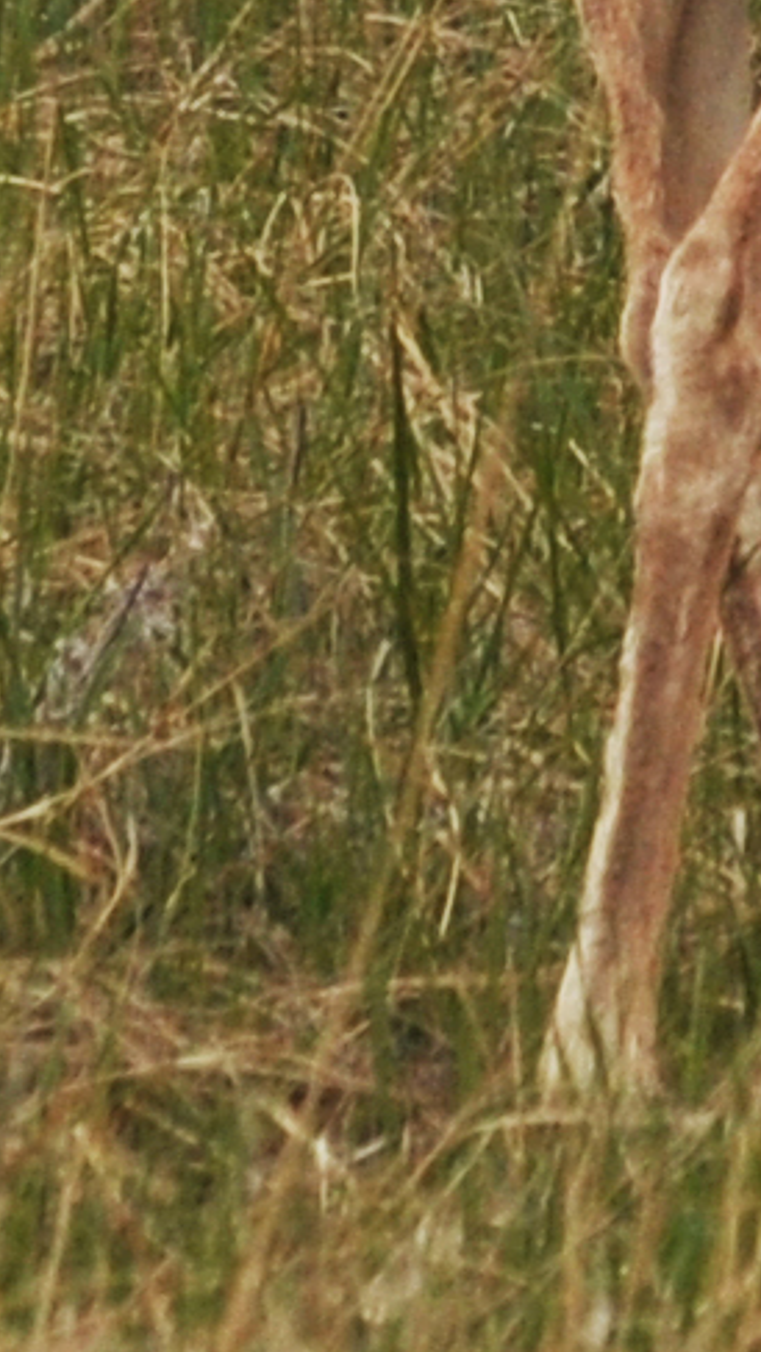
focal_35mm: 1354
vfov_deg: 1.6
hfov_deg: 0.9
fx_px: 48564
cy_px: -1416
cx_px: 2333
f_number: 5
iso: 320
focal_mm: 98
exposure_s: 1/320
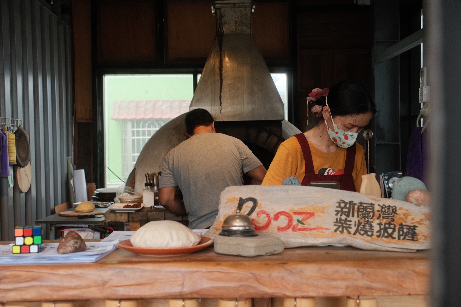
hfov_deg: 47.4
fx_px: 525
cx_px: 230
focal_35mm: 41
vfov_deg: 32.6
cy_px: 154
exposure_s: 1/125
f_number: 4.5
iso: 400
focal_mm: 27.6
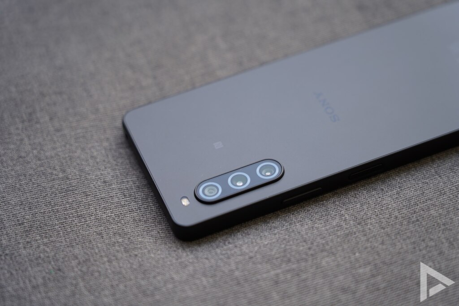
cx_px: 230
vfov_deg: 13.0
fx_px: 1339
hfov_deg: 19.5
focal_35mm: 105
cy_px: 153
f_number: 4
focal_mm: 105
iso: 125
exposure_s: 1/125
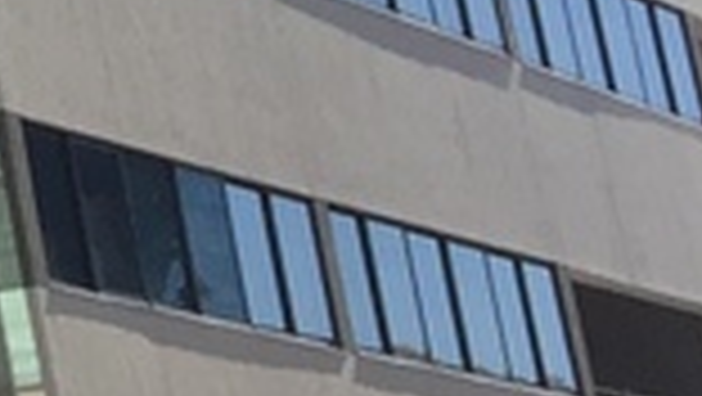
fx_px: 4526
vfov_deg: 4.8
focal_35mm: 243
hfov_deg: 7.4
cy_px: -630
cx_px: -1683
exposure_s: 1/942
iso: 32
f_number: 2.2
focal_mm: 4.15
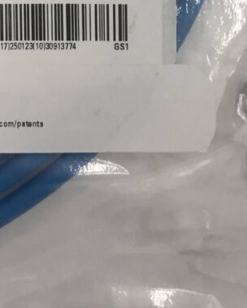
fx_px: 877
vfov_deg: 17.9
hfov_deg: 15.0
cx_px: -114
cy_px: -154
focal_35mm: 96
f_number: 1.8
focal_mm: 3.99
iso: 20
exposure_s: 1/230
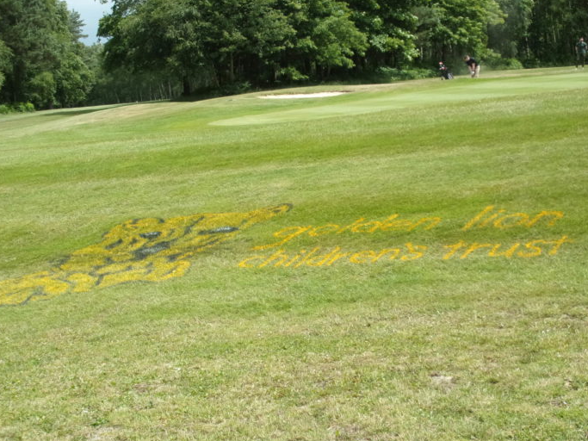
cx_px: 267
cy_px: 232
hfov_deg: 27.0
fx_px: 1223
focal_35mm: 72
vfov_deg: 20.4
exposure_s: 1/500
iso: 80
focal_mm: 11.5
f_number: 4.5
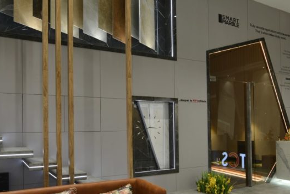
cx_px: 170
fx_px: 282
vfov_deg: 37.6
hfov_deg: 54.1
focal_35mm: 35
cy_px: 126
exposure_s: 1/4
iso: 100
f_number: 11
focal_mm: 18
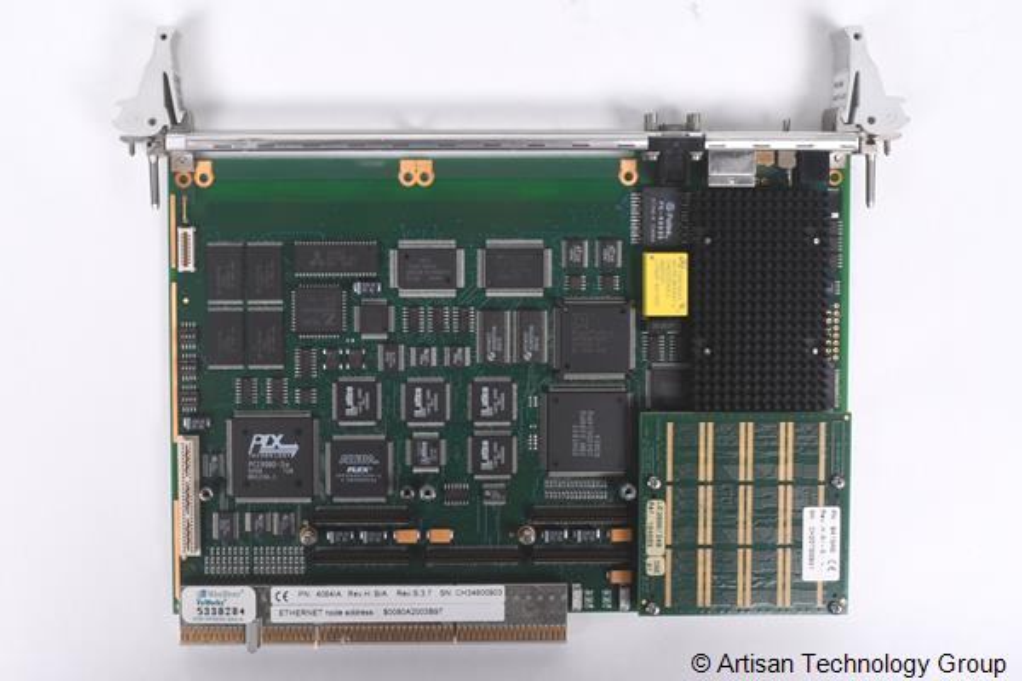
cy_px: 340
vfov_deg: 42.3
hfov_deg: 60.3
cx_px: 511
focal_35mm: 31
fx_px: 880
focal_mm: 21
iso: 200
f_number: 16
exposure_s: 1/200
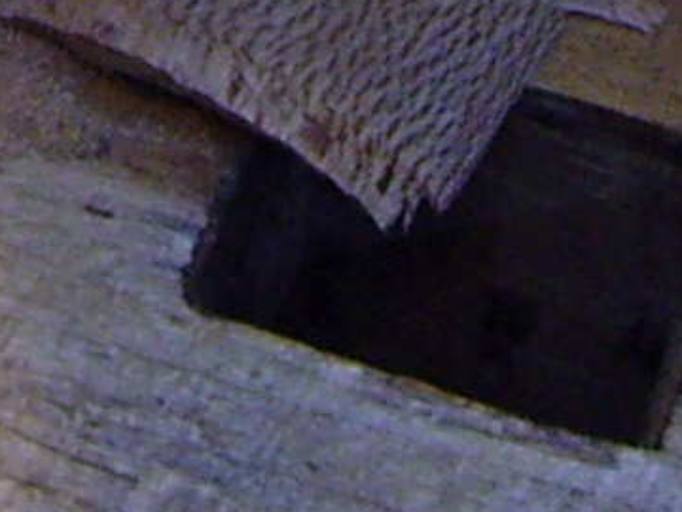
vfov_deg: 4.6
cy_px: -1407
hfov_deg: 6.7
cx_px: 53
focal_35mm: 297
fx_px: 5851
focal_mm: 6.2
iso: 100
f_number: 2.7
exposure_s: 1/50
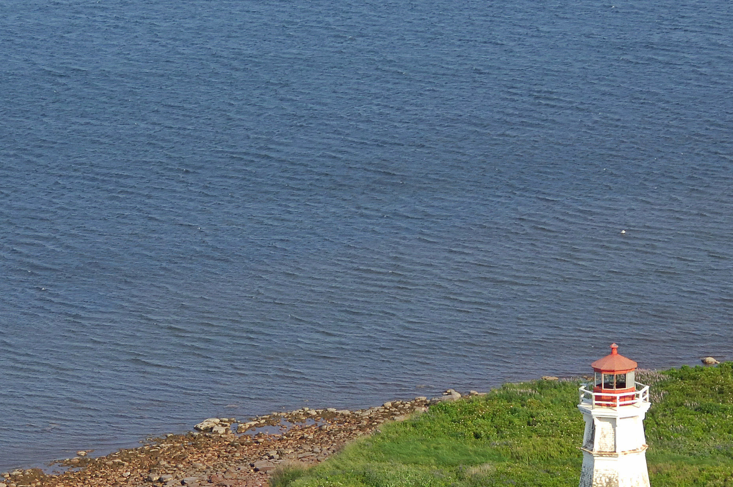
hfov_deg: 10.8
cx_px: 307
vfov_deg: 7.1
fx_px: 3887
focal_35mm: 191
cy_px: 551
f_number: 6.3
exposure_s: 1/1000
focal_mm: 55
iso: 400
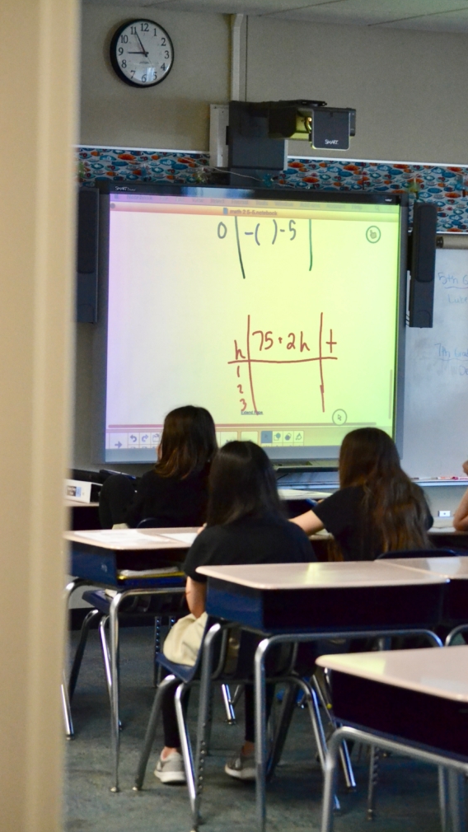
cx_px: 245
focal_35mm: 109
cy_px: 415
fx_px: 2405
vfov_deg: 19.6
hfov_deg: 11.1
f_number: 4.2
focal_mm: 68
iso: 3200
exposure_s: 1/250
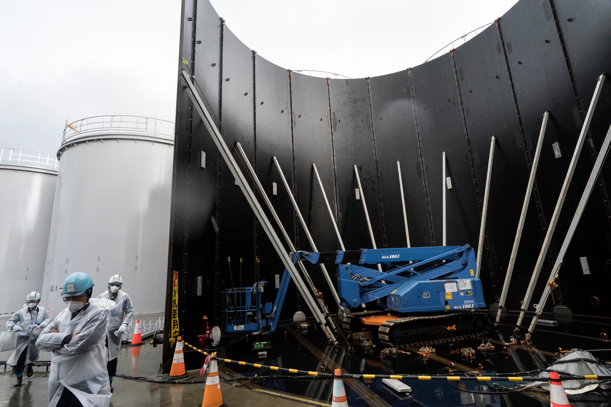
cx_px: 306
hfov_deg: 90.0
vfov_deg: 67.4
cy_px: 204
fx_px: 305
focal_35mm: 18
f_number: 5.6
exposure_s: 1/640
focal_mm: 18
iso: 2000
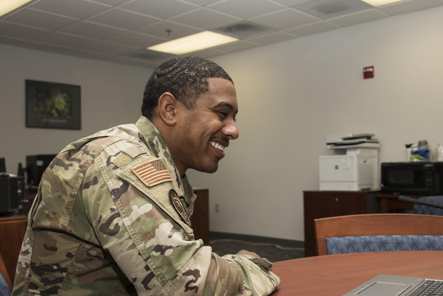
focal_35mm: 42
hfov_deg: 46.2
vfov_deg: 31.9
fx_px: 517
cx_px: 263
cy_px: 157
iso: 500
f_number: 6.3
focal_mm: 34
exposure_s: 1/160
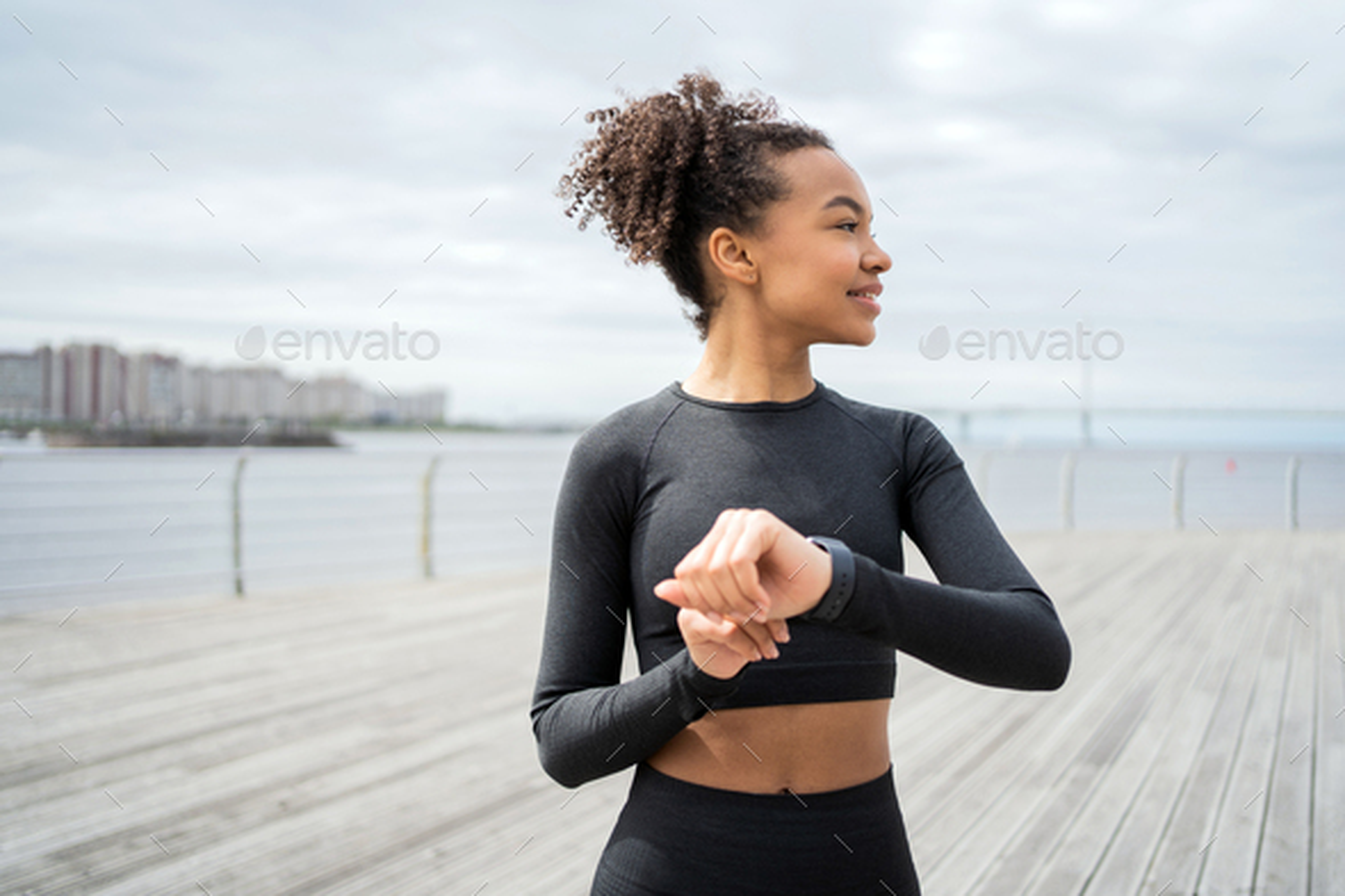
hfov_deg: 54.4
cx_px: 672
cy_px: 448
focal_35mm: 35
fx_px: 1307
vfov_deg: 37.8
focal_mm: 35
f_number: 2.2
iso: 100
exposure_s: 1/2500
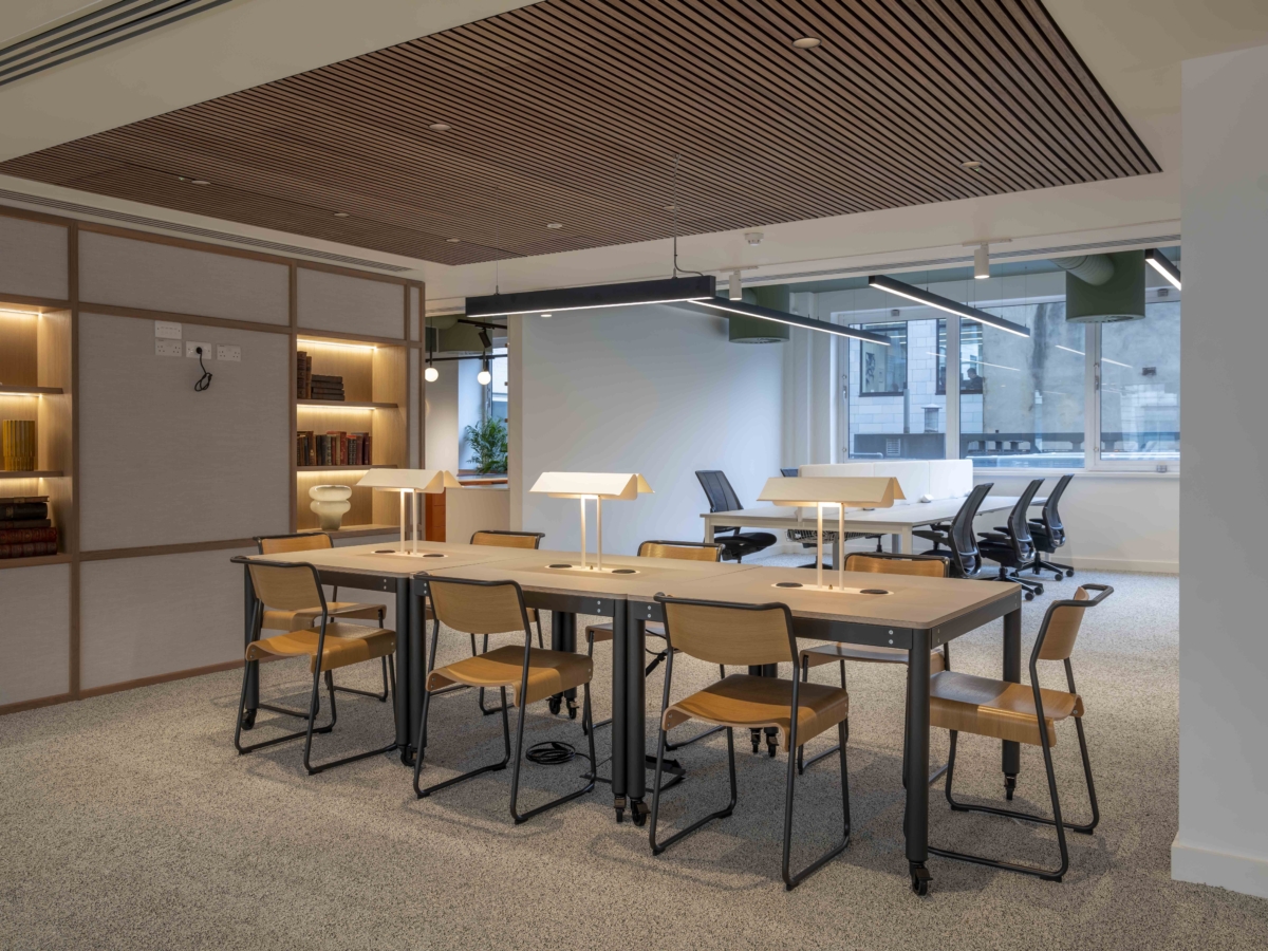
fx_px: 1026
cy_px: 476
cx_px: 634
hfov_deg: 63.4
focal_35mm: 28
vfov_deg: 49.7
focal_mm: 35
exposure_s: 1/3
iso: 100
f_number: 13
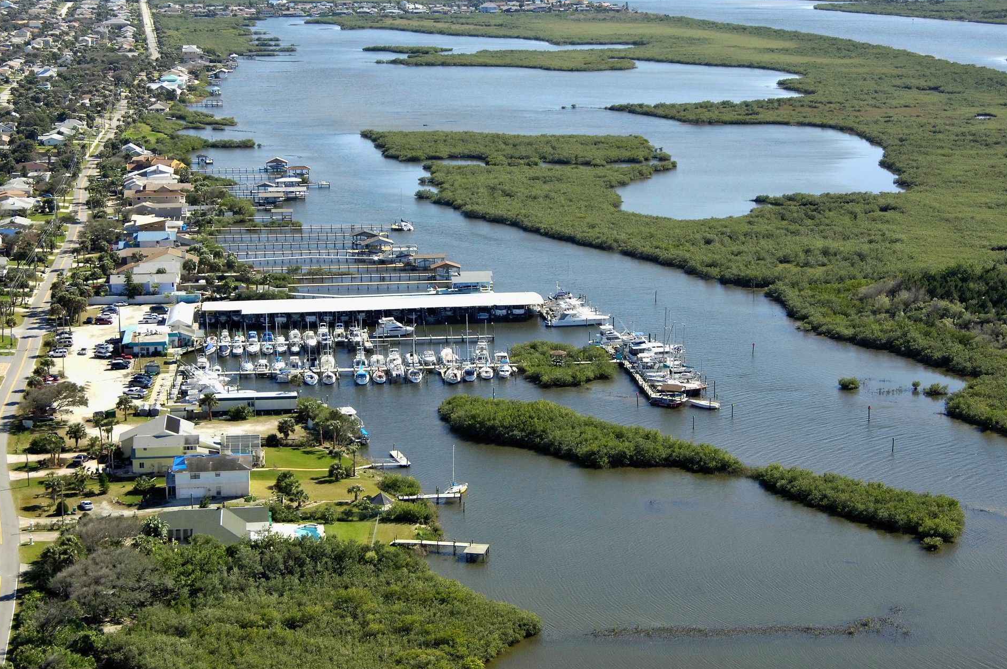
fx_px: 1900
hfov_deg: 29.7
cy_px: 320
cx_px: 469
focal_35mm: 68
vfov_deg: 20.0
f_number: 6.3
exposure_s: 1/1000
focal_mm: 42
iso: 400
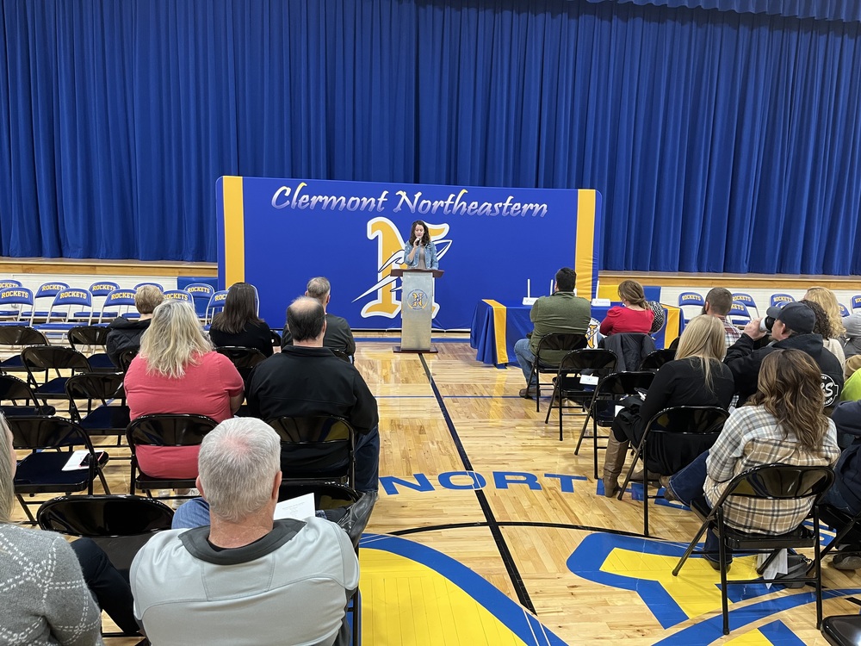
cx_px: 430
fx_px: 647
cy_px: 323
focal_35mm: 26
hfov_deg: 67.3
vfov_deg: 53.1
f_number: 1.6
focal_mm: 5.1
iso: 200
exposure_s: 1/60
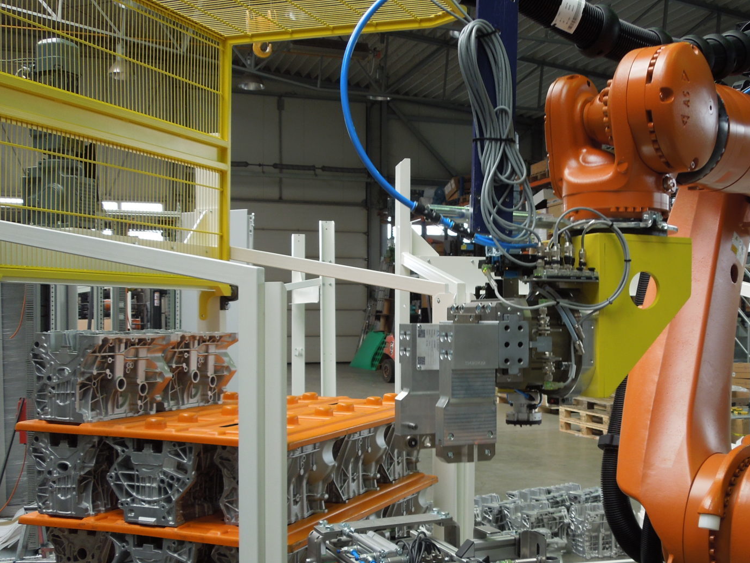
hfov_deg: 43.5
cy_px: 334
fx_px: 932
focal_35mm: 43
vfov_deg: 33.5
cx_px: 474
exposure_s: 1/50
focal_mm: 5.6
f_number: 3.6
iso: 100
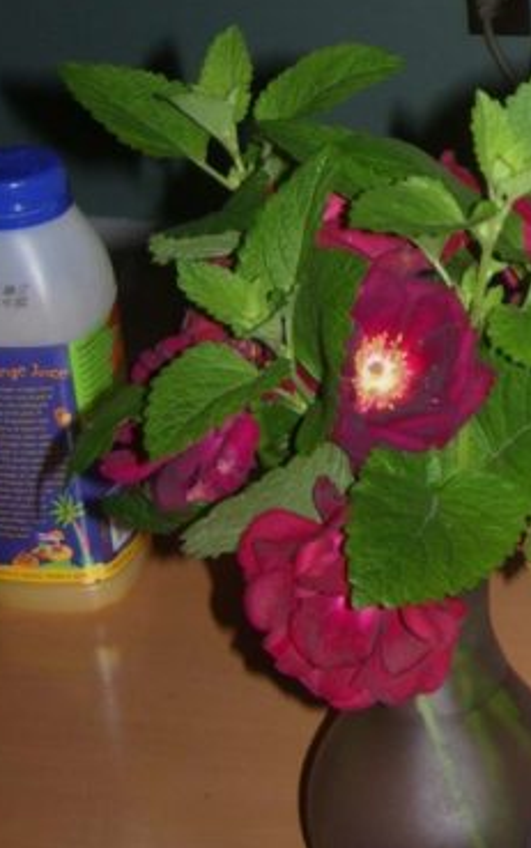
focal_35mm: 103
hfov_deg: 12.0
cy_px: 83
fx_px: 2382
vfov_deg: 19.8
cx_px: 848
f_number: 2.6
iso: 50
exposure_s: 1/40
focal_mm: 5.8
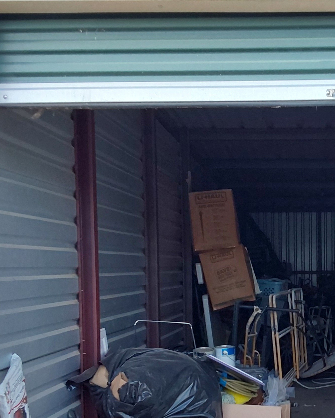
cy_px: 297
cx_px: 312
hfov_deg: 27.4
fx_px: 657
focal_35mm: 53
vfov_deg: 34.8
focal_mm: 2.91
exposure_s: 1/187
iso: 50
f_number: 1.9
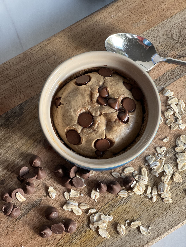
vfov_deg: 25.3
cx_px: 93
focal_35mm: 77
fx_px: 552
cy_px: 124
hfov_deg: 19.1
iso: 250
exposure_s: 1/68
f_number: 2.8
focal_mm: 9
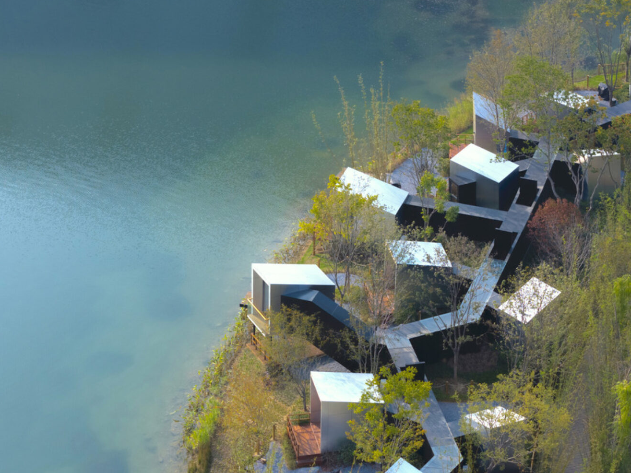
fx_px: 1987
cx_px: 314
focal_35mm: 109
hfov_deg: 18.0
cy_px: 285
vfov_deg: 13.6
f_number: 2.8
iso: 100
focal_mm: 19.35
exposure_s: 1/400
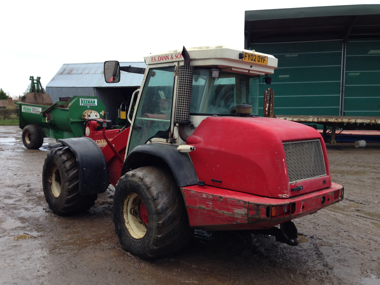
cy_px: 142
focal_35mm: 33
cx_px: 190
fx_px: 362
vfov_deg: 42.9
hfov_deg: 55.4
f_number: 2.4
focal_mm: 4.12
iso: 64
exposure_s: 1/40
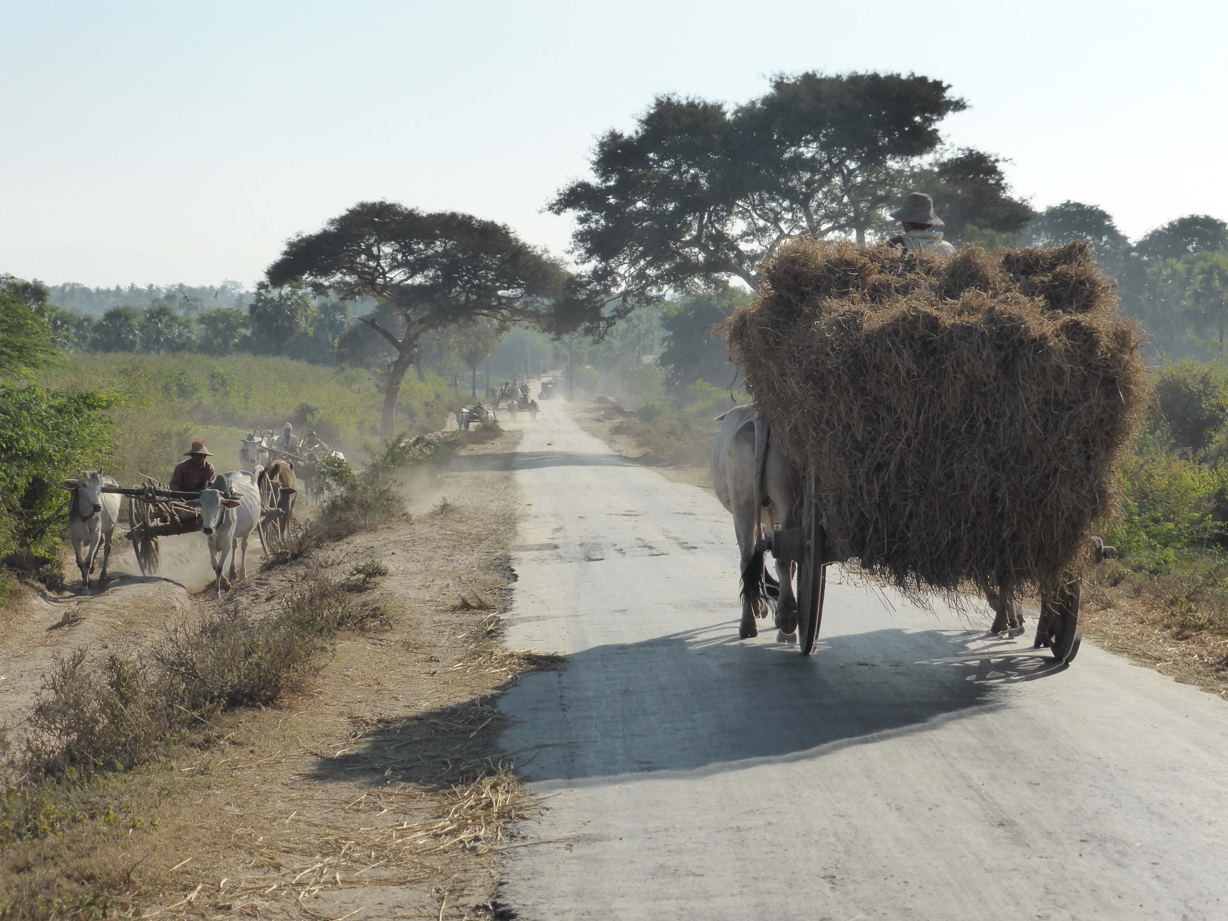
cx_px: 614
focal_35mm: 91
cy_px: 460
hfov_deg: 21.5
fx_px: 3228
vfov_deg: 16.2
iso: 200
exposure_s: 1/1000
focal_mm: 15.1
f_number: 5.2
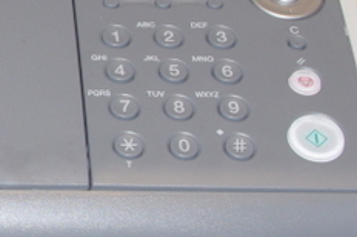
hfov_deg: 11.3
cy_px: 35
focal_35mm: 172
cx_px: -229
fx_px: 1703
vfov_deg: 7.9
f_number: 8
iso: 200
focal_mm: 26.25
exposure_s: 1/25
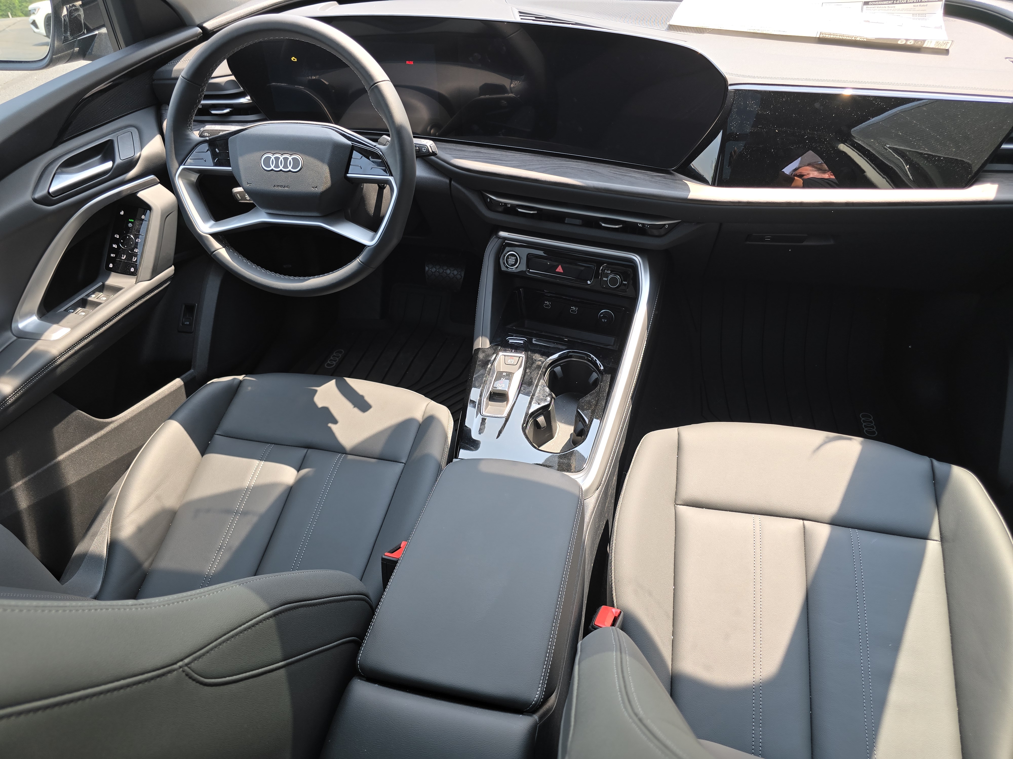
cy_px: 380
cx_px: 506
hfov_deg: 73.9
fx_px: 673
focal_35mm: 23
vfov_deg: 58.9
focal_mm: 6.3
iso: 25
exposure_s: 1/180
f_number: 1.7
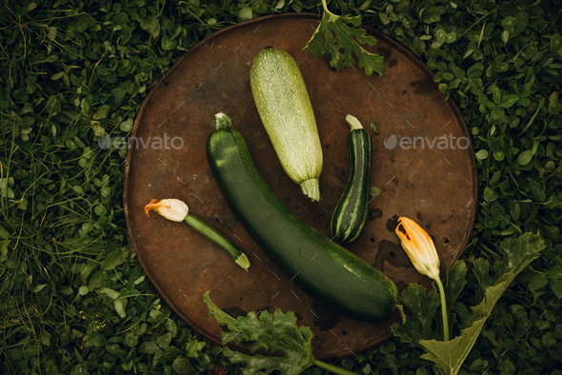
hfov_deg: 35.6
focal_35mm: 56
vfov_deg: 24.2
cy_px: 188
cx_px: 281
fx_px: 875
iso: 250
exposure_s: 1/80
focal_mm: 56
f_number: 5
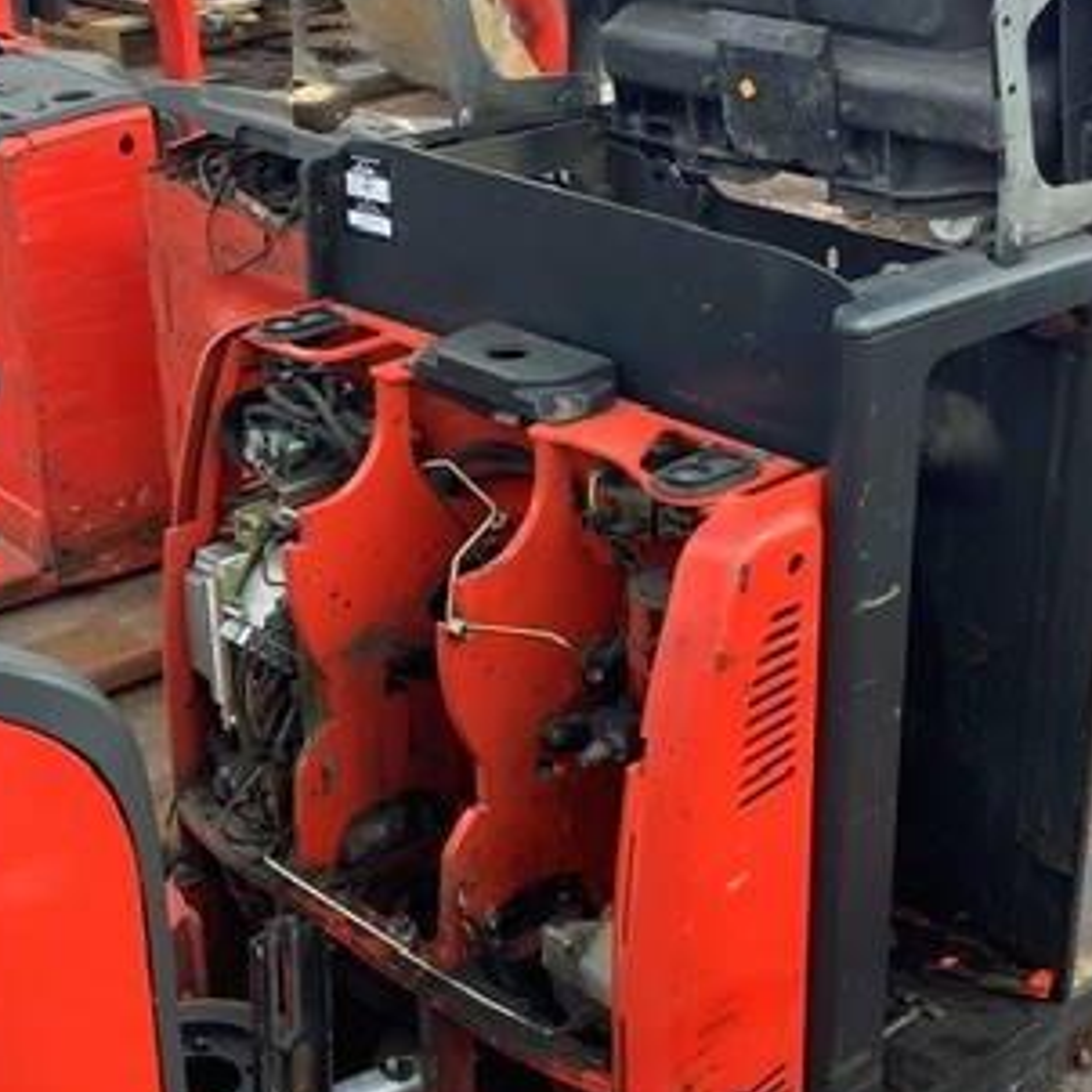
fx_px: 2070
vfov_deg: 29.5
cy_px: 564
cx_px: 524
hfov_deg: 29.5
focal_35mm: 58
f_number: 2.4
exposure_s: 1/127
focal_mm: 3.3
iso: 25
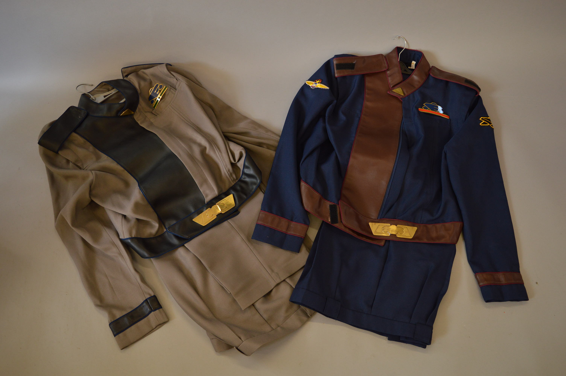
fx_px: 424
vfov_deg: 47.8
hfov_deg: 67.4
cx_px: 283
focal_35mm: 27
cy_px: 188
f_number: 3.5
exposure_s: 1/60
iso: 400
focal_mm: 18
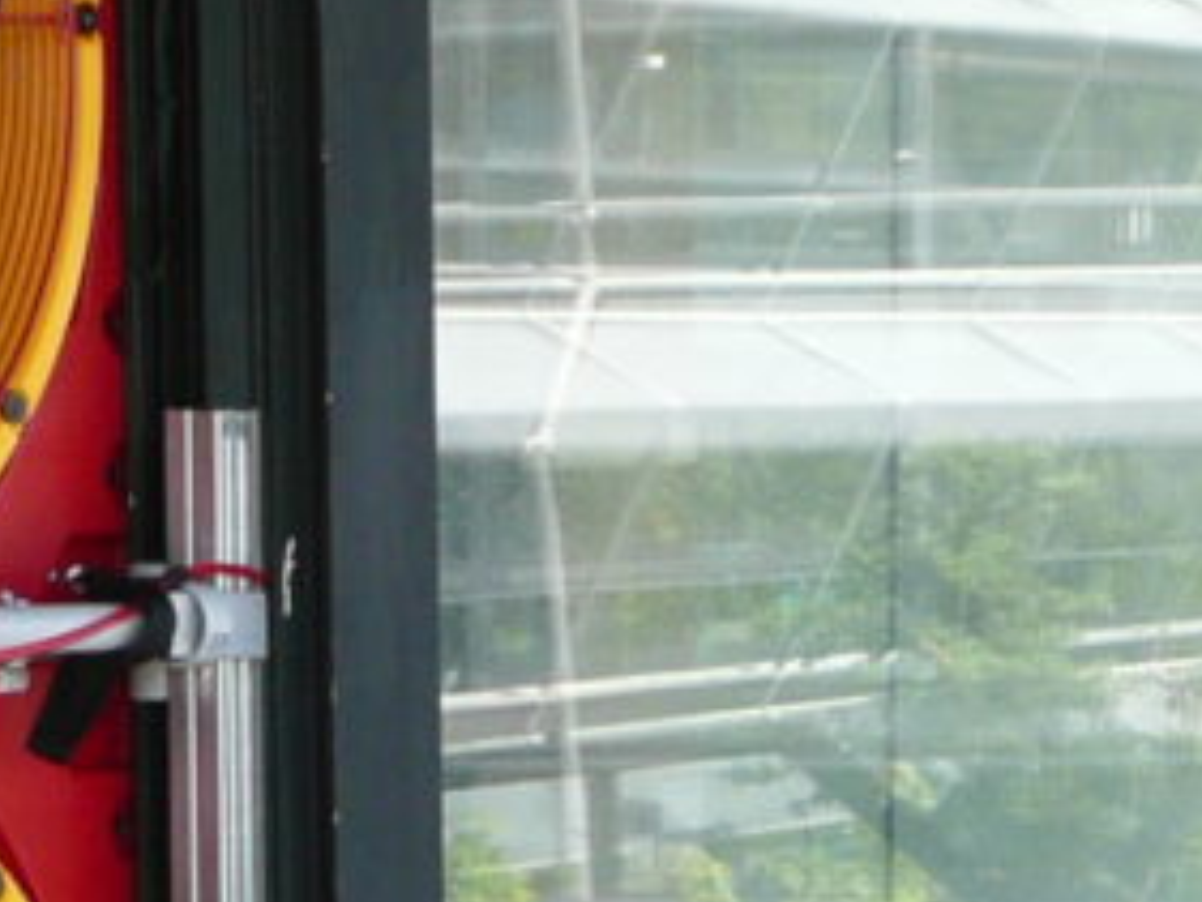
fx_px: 5697
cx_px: 868
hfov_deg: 12.0
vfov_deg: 8.9
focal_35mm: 164
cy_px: 1210
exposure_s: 1/80
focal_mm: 4.9
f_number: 3.4
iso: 100
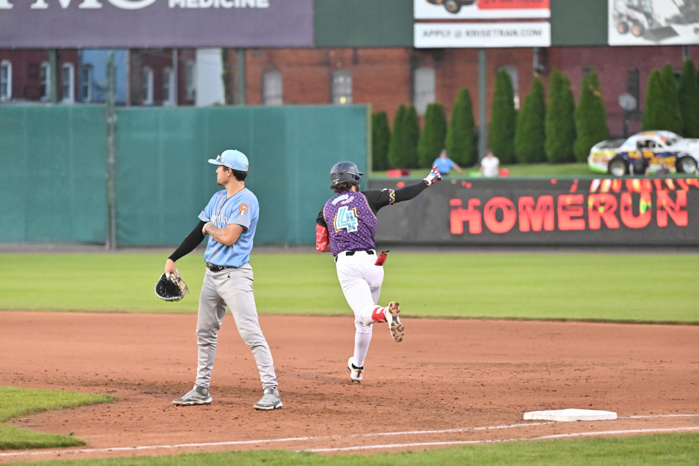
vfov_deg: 6.9
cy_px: 233
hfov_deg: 10.3
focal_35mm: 200
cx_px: 350
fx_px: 3883
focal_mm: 200
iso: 8000
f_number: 4
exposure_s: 1/2500
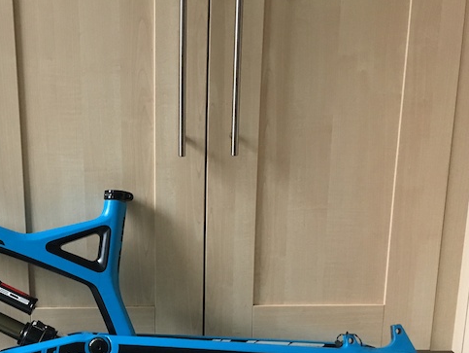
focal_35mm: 48
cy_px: 235
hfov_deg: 38.4
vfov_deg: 30.1
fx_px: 651
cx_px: 104
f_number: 2.2
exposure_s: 1/33
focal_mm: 4.15
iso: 250
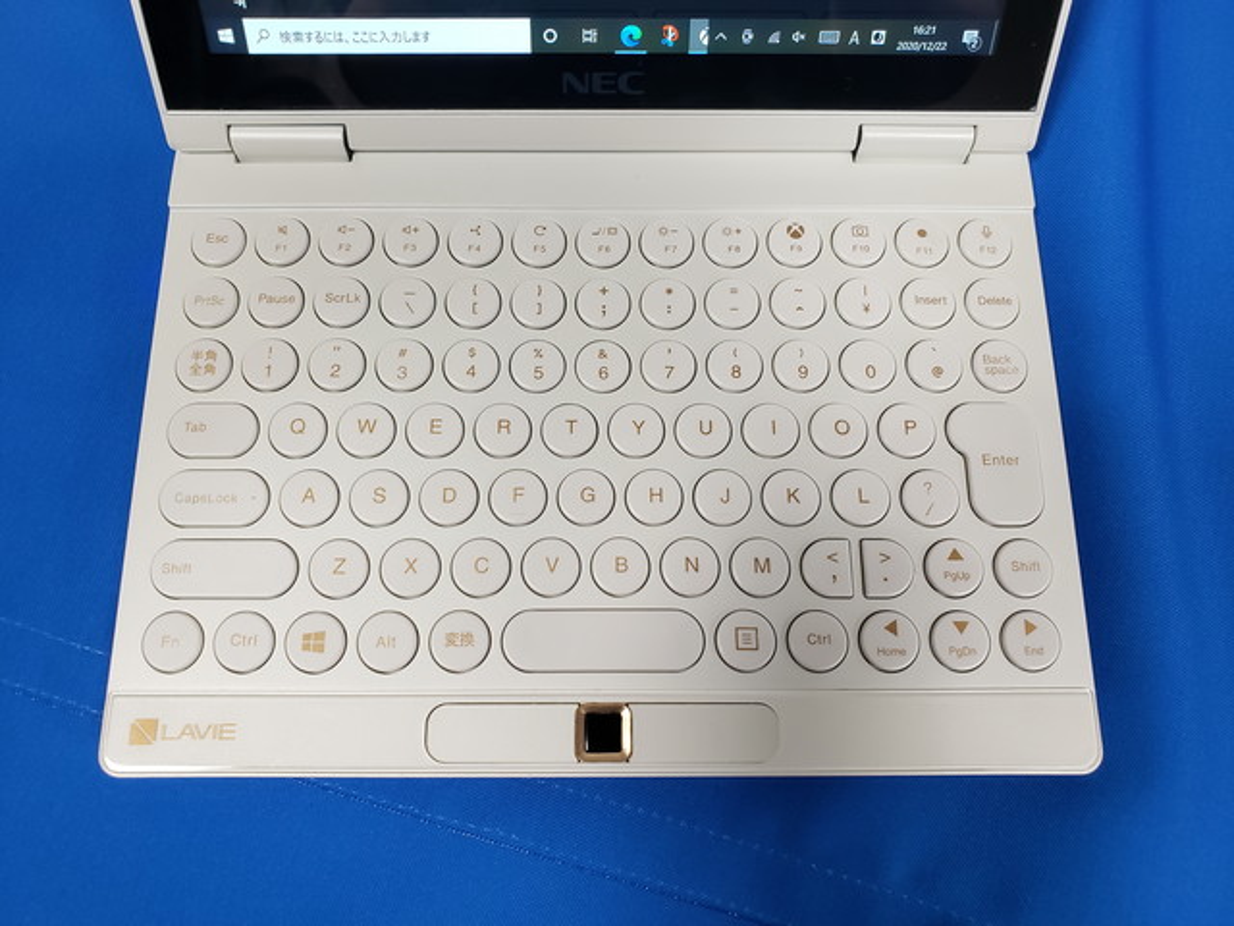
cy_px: 463
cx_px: 617
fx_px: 927
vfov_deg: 53.1
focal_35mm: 26
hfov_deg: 67.3
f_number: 2.4
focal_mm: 4.3
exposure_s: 1/50
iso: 160
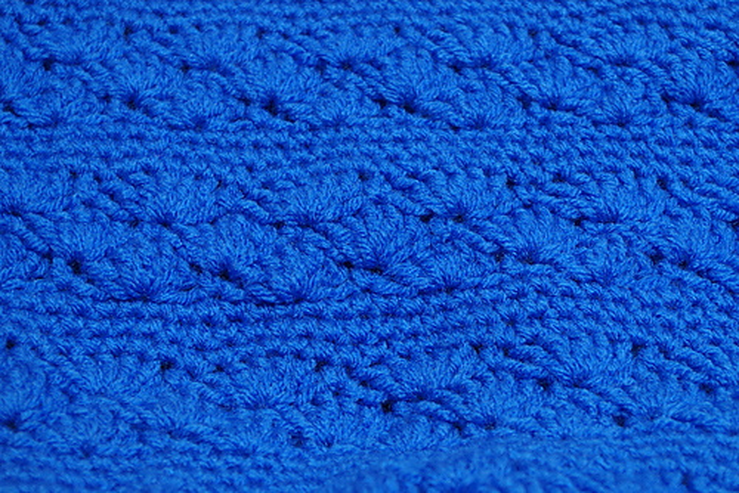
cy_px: 246
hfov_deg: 35.0
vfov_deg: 23.8
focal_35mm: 57
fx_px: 1171
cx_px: 370
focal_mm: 37.5
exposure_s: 1/2
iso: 400
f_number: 5.6
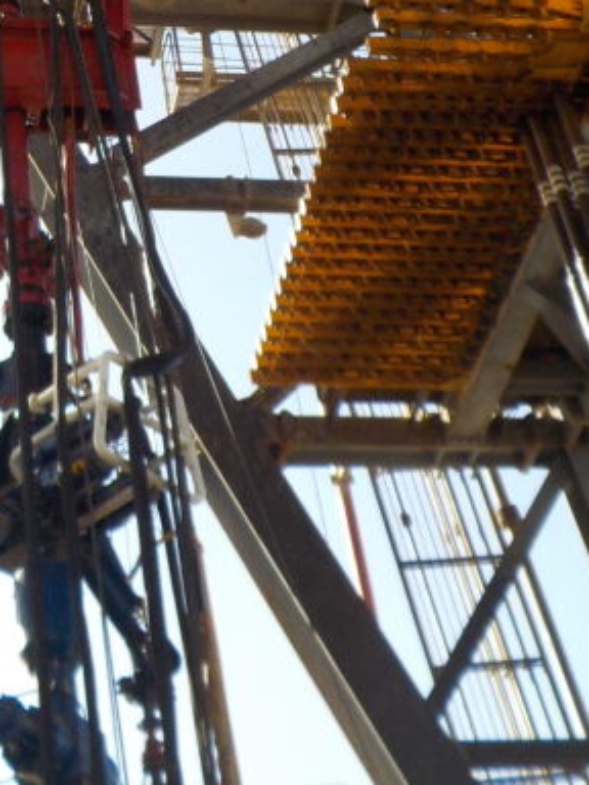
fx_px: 1815
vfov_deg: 23.3
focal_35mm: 80
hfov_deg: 18.2
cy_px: -18
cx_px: 90
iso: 125
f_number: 3.3
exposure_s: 1/500
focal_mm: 4.1
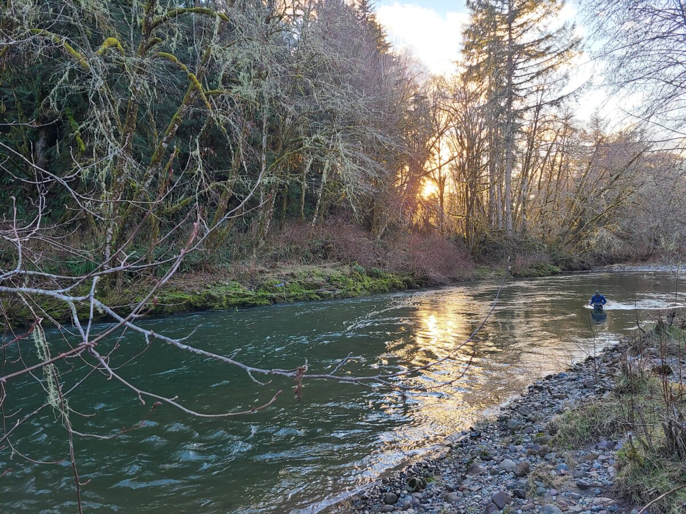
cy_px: 257
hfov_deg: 67.3
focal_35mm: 26
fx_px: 515
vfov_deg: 53.1
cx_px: 343
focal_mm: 5.4
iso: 64
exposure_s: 1/120
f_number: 1.8
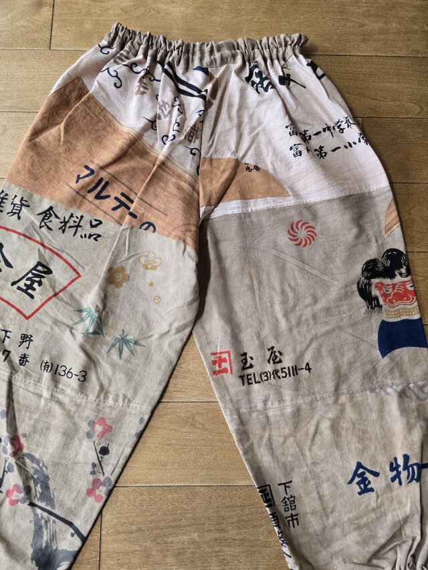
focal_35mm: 23
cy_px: 285
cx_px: 214
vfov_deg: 73.9
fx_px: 379
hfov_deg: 58.9
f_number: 1.7
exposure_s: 1/120
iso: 200
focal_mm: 6.3
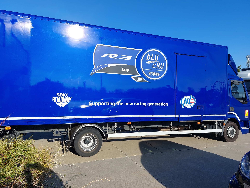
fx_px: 188
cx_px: 126
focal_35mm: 26
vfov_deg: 53.0
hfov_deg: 67.3
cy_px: 91
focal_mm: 5.23
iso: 25
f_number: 1.8
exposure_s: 1/938
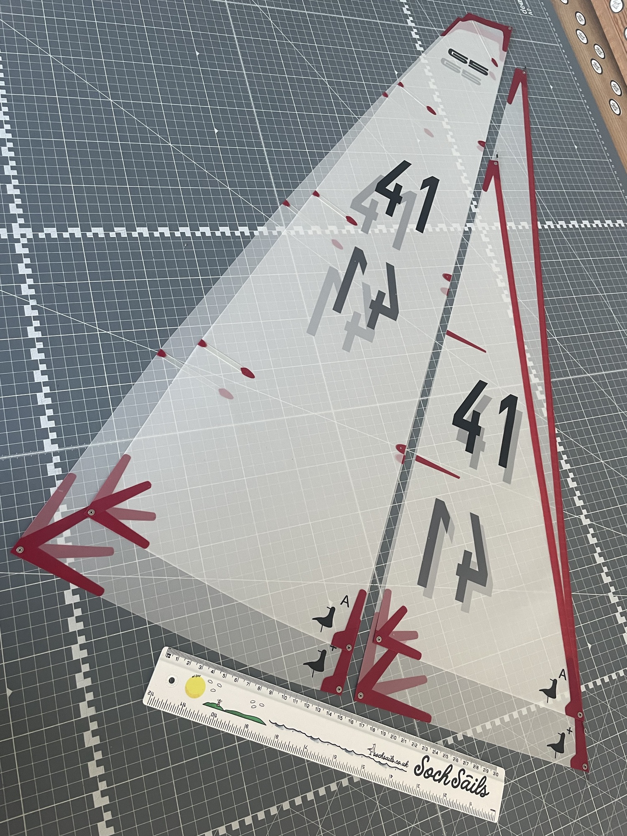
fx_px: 628
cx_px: 314
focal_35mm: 26
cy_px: 418
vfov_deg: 67.3
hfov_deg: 53.1
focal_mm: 4.2
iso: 125
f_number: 1.6
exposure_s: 1/63
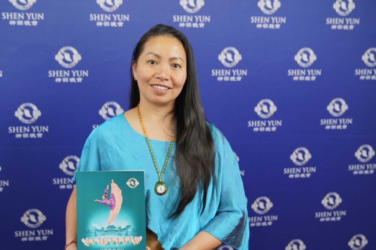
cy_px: 143
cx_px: 155
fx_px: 428
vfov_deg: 32.6
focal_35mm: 41
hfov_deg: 47.2
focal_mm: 31
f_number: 2.8
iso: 250
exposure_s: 1/60
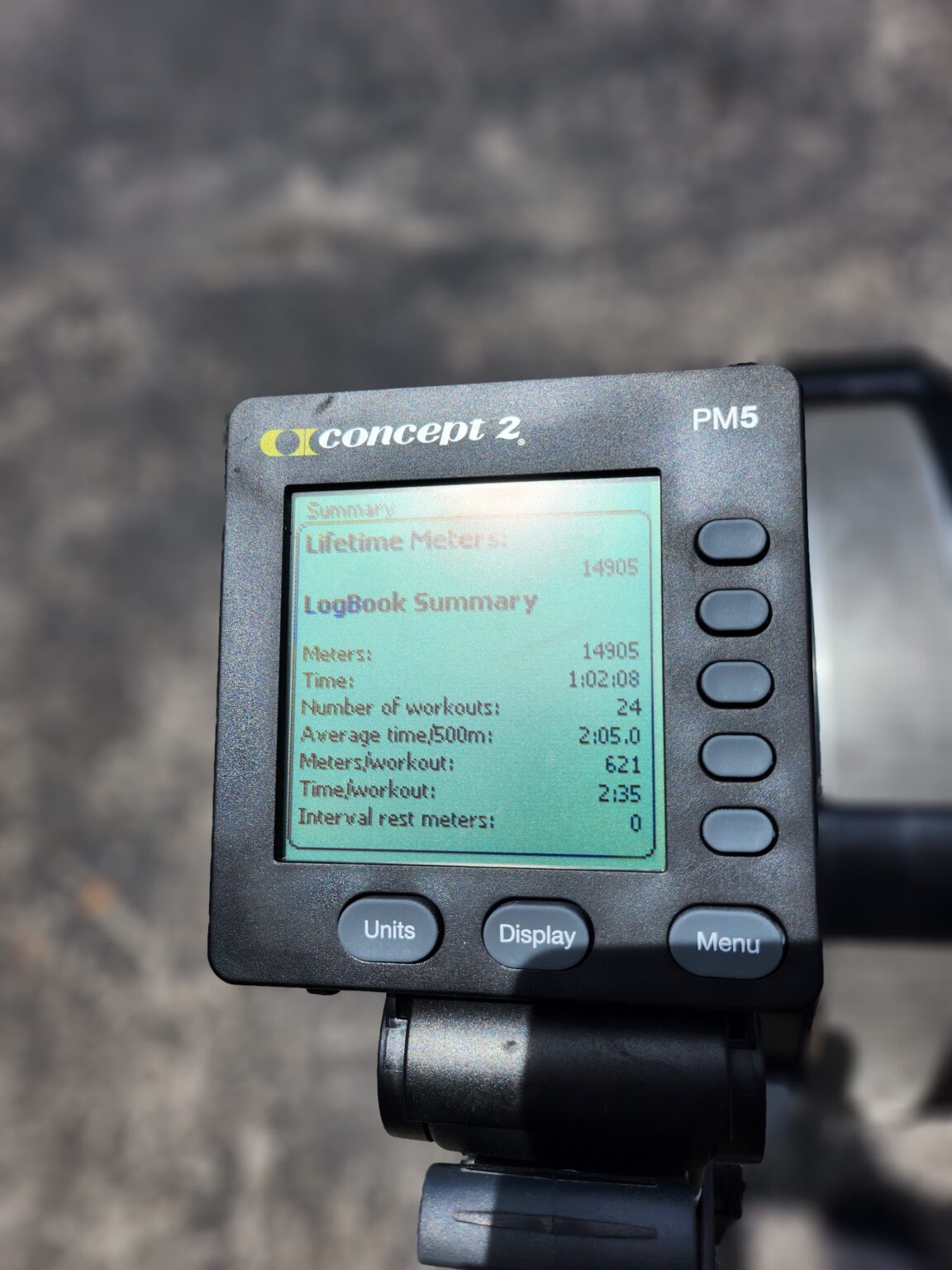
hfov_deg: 56.8
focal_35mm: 24
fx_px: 880
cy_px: 635
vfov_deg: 71.6
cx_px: 476
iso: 50
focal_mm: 5
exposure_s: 1/5890
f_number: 1.8
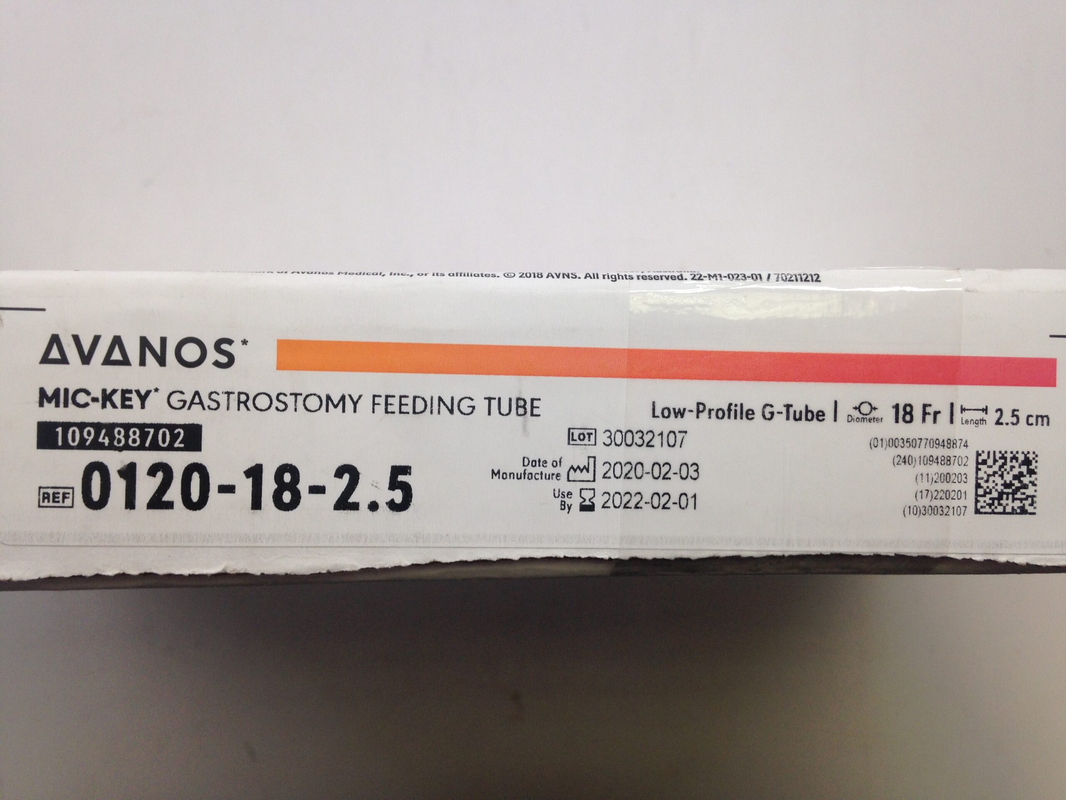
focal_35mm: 33
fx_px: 1016
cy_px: 400
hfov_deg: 55.4
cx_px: 533
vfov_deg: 42.9
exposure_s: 1/60
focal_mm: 4.12
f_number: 2.4
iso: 64
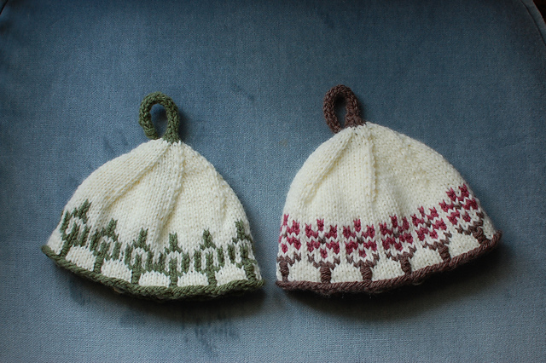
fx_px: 796
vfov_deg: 25.7
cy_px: 182
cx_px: 273
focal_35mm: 52
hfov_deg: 37.9
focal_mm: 35
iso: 400
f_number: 5
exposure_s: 1/100
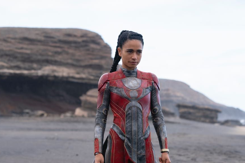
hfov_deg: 23.4
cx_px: 144
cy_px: 94
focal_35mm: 87
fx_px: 592
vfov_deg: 15.7
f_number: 4
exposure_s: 1/640
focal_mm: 70
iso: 320
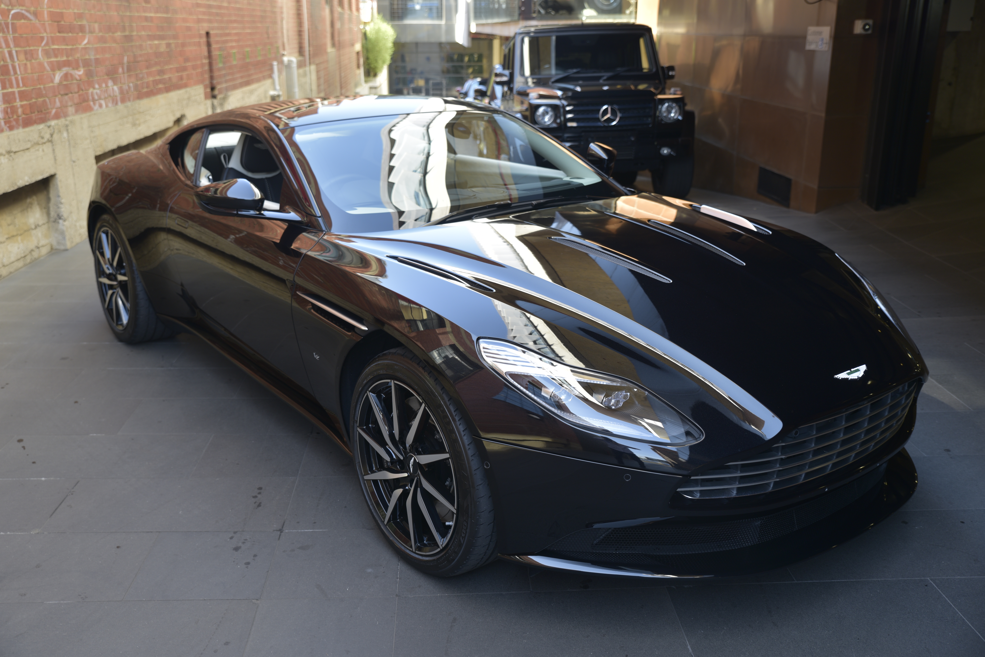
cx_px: 492
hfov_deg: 54.4
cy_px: 328
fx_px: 958
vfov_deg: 37.9
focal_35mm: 35
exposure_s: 1/60
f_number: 4
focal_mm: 35
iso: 100
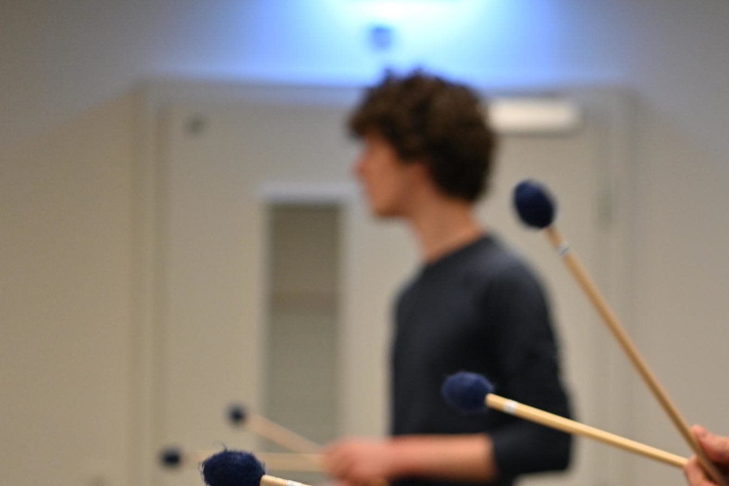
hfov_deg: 15.3
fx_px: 2712
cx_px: 536
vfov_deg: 10.2
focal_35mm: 134
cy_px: 416
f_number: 2.8
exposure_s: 1/125
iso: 1000
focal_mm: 70
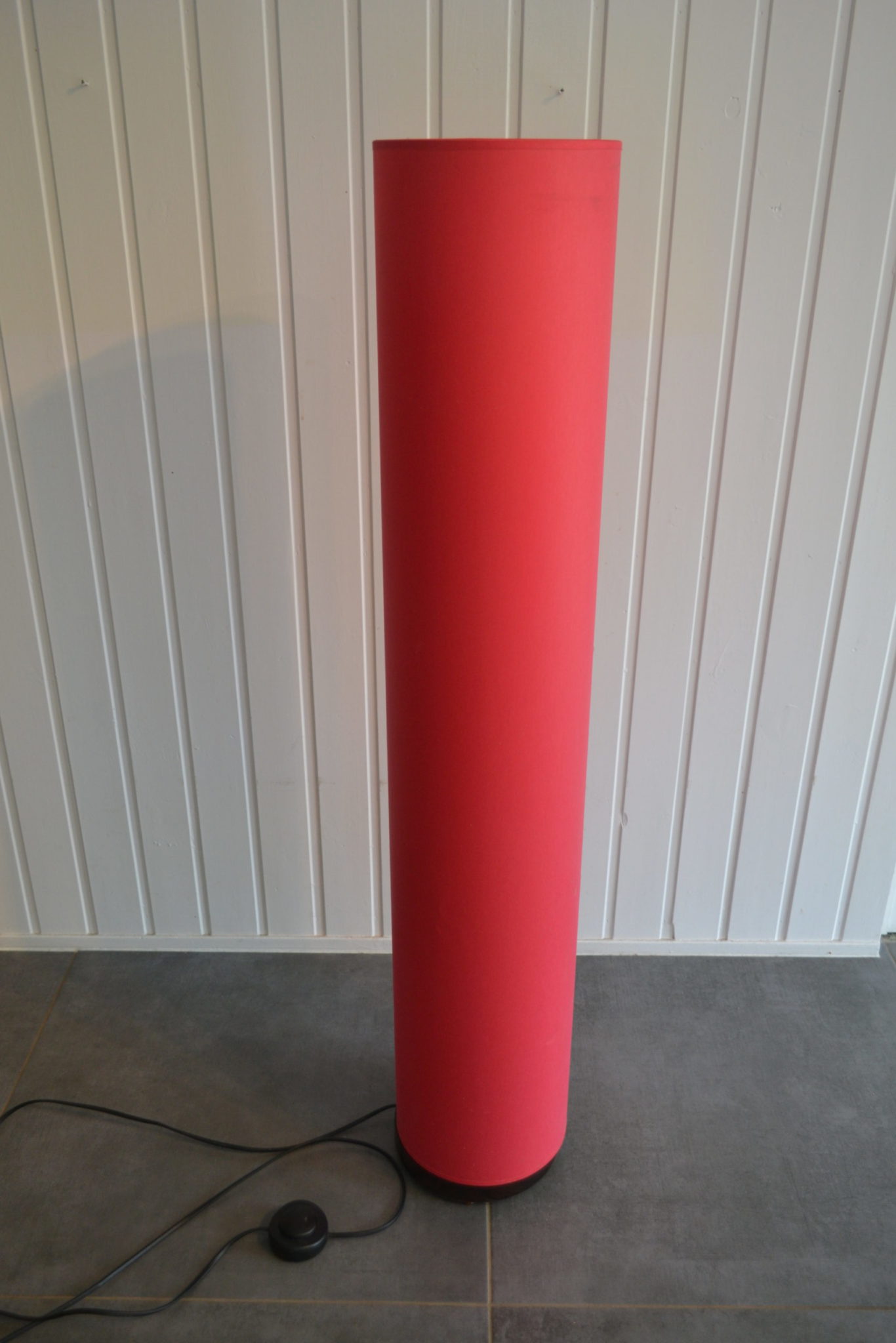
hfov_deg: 43.6
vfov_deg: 61.9
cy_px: 672
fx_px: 1120
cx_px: 448
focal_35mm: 30
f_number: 4.5
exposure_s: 1/80
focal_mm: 20
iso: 400
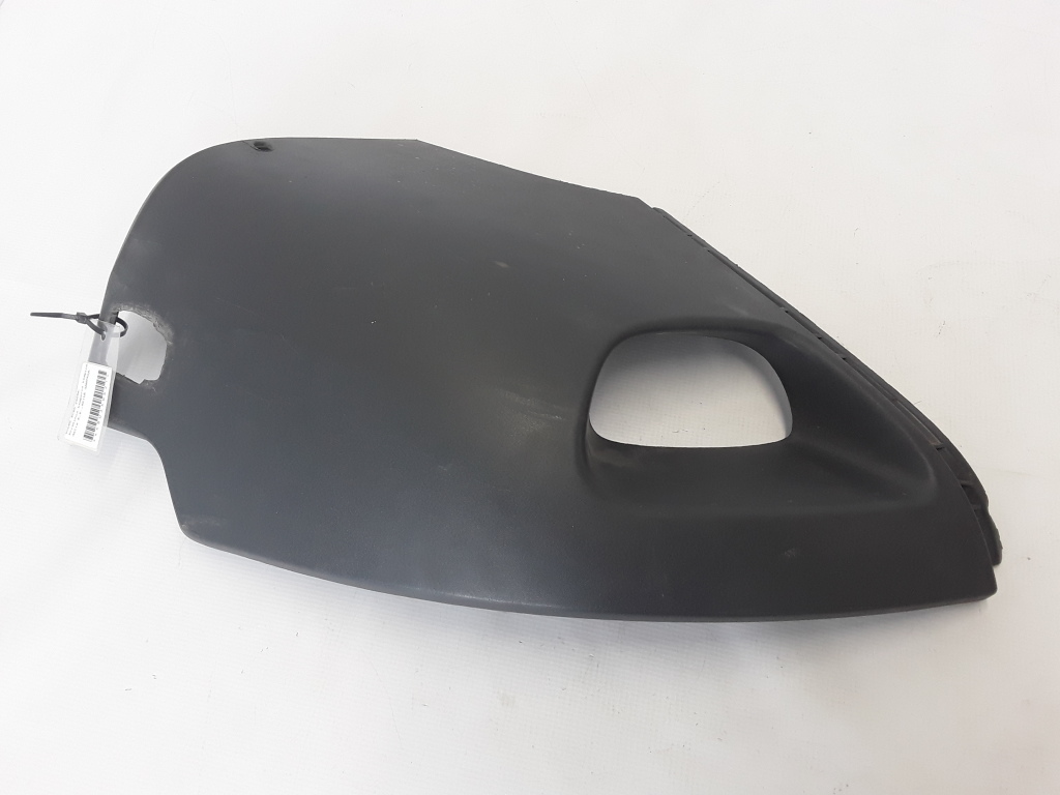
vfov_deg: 51.4
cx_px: 530
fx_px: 827
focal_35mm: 27
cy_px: 398
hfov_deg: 65.3
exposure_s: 1/50
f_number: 1.9
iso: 64
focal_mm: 2.91
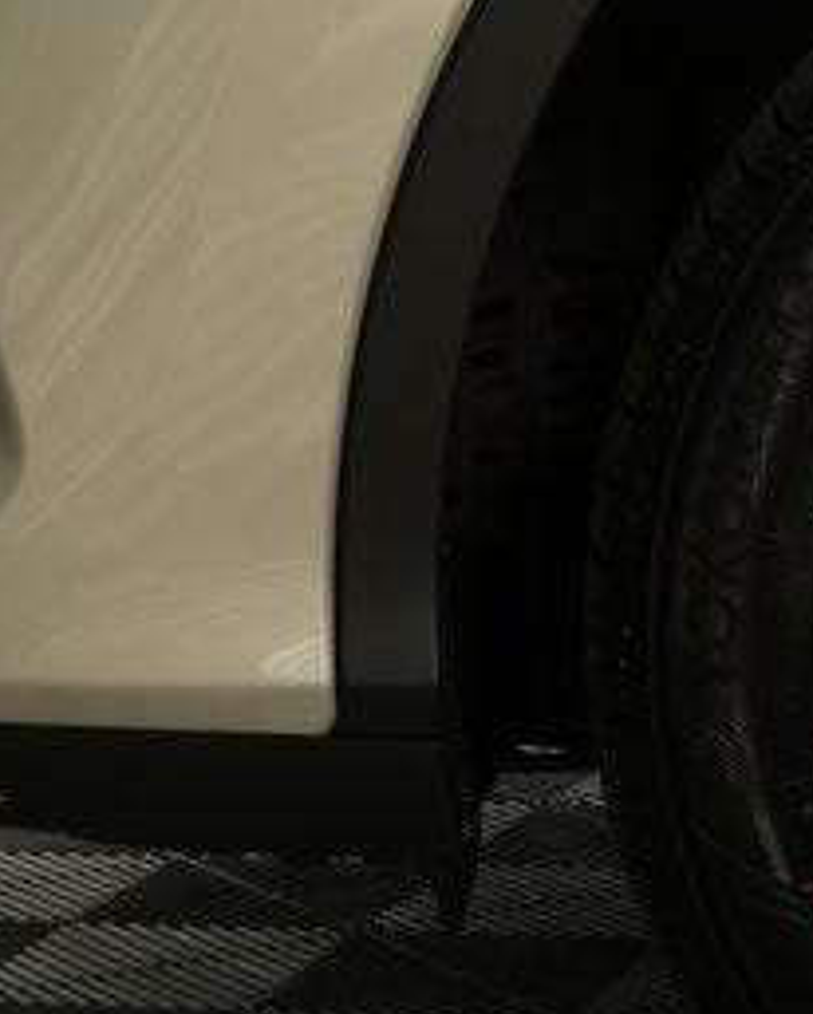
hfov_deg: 8.9
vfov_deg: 11.3
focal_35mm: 171
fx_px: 5137
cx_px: 1156
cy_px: 339
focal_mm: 22
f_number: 5.6
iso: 250
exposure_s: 1/200
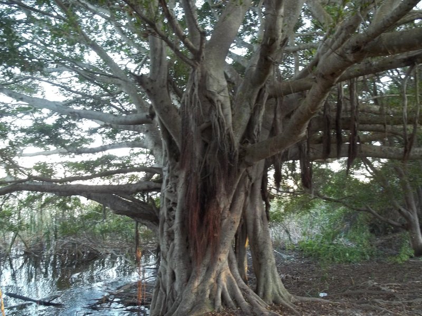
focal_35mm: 33
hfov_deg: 55.4
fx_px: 402
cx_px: 211
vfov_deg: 42.9
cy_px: 158
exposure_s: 1/20
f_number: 3.3
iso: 160
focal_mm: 5.9
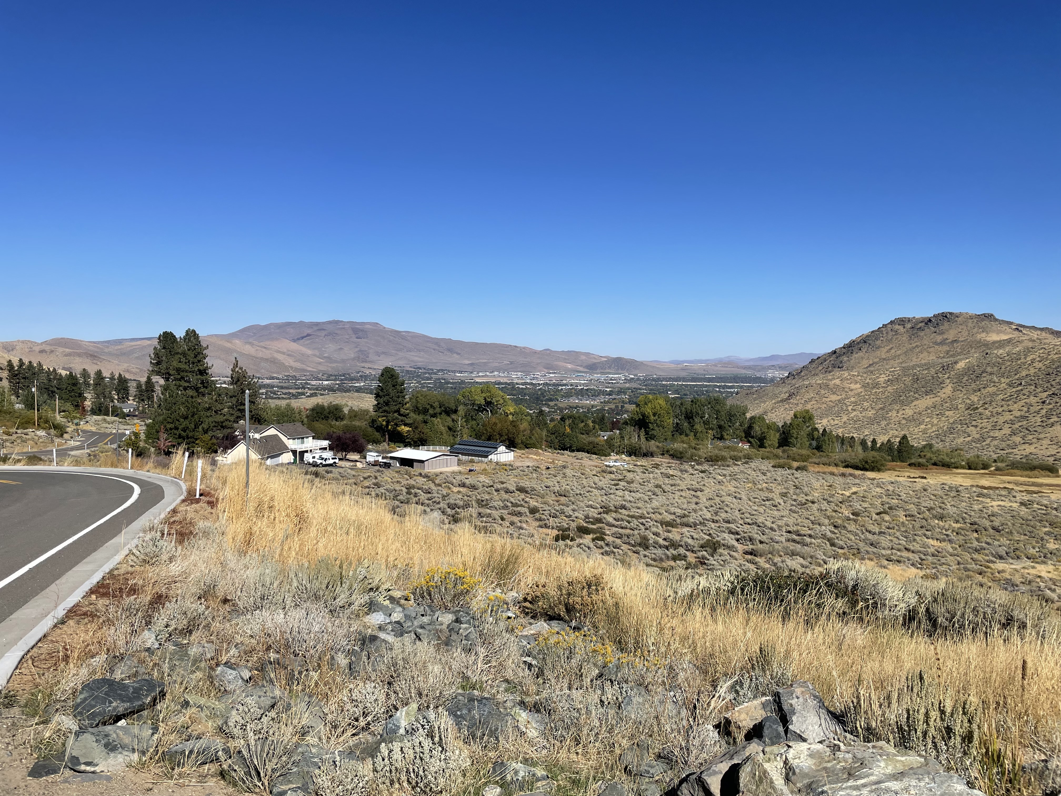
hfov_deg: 67.3
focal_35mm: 26
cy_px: 398
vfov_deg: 53.1
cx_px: 530
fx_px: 797
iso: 32
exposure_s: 1/5556
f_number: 1.6
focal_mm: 4.2
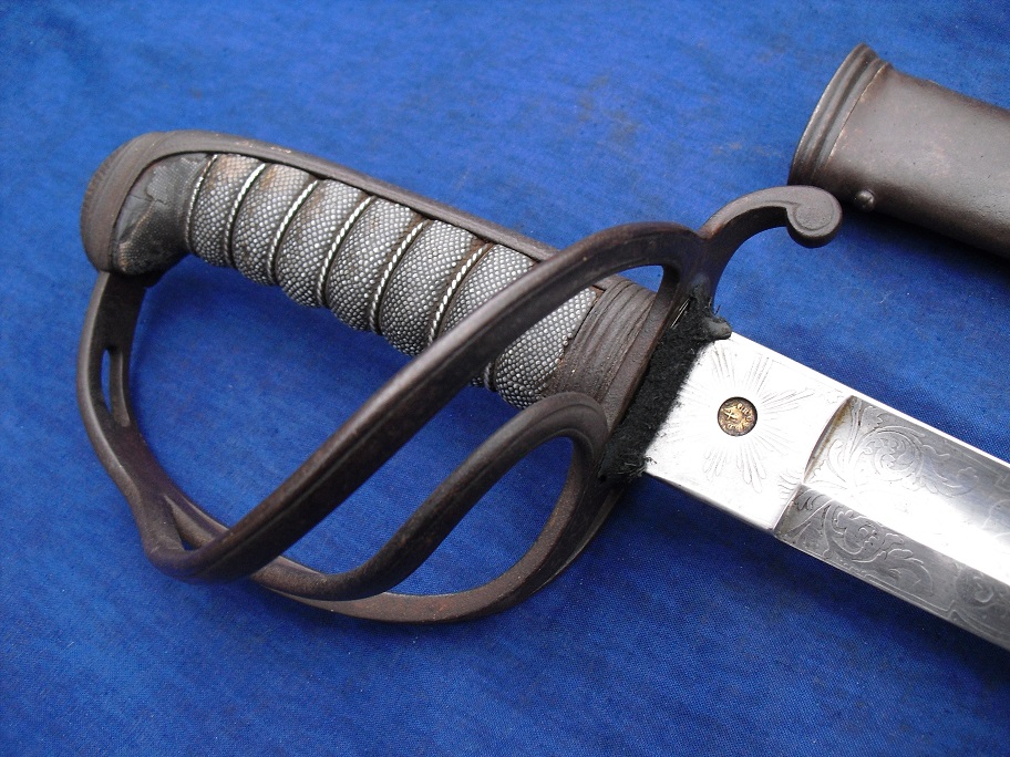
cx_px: 505
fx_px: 1050
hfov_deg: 51.4
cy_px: 378
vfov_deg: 39.7
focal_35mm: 36
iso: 200
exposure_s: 1/100
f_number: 3.1
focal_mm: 6.3
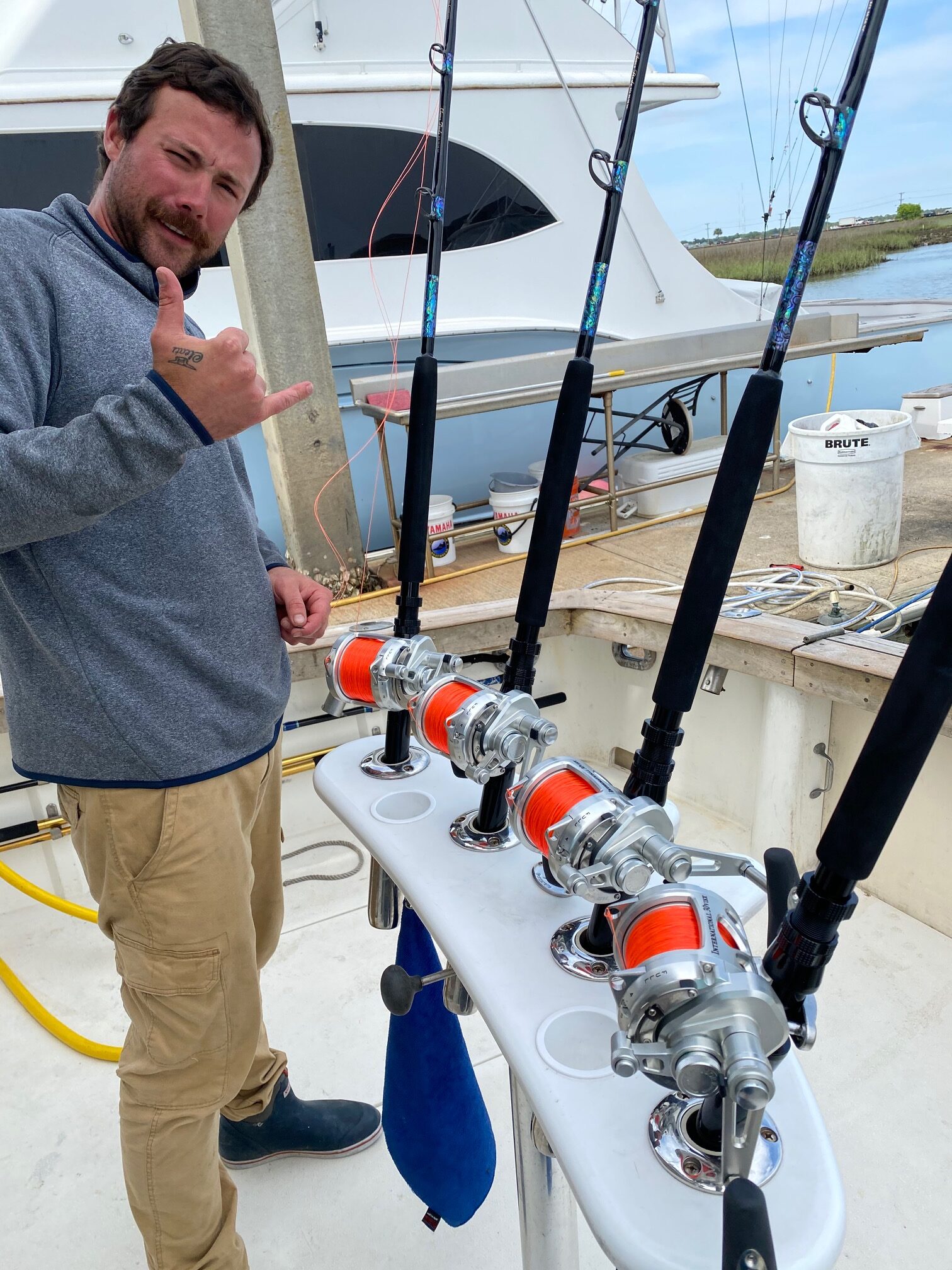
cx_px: 476
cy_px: 635
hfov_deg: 53.1
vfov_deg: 67.3
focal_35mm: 26
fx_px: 953
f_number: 1.8
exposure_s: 1/1927
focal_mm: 4.25
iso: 32
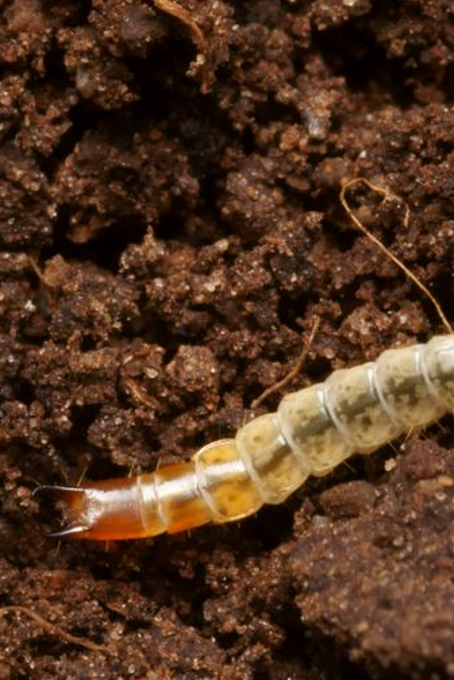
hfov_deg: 5.5
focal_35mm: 250
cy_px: 334
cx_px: 515
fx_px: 4725
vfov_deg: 8.2
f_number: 16
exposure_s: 1/160
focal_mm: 105
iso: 200
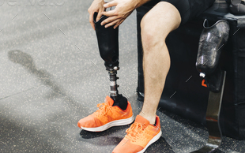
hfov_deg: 21.4
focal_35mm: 97
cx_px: 145
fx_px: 648
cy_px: 37
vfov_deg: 13.4
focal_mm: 50
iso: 1000
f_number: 2
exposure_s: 1/100
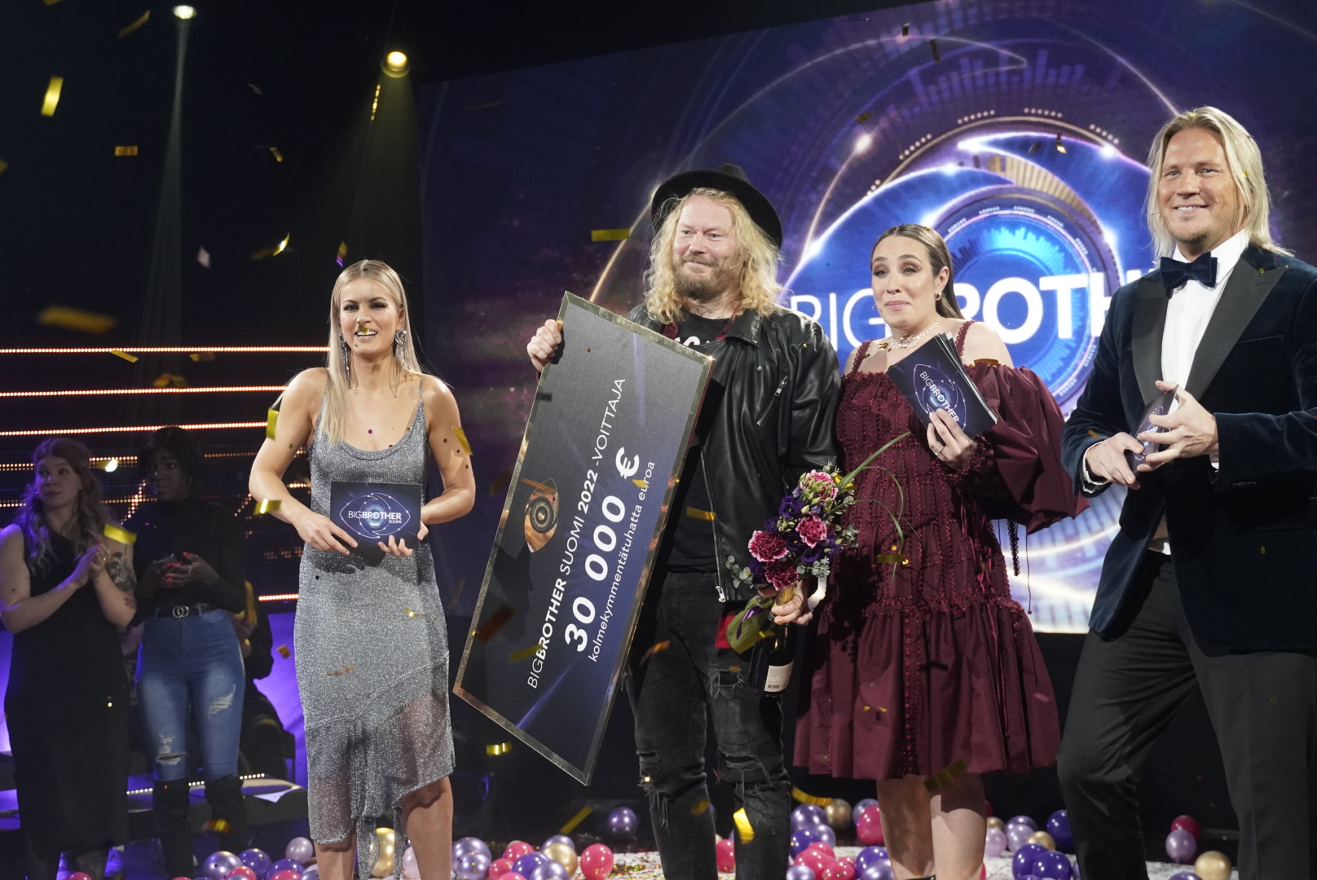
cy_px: 440
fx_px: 2087
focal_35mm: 57
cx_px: 658
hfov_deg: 35.0
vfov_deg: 23.8
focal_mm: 38
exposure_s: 1/200
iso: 2500
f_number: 2.8
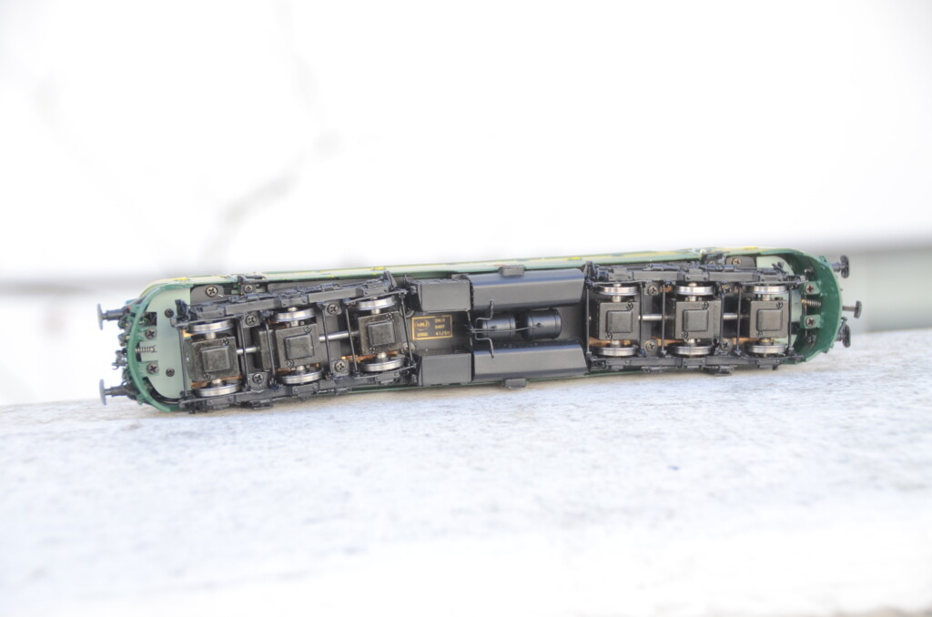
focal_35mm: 93
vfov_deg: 14.6
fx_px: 2402
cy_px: 308
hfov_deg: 22.0
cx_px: 466
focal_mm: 62
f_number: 4.8
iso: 500
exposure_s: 1/250
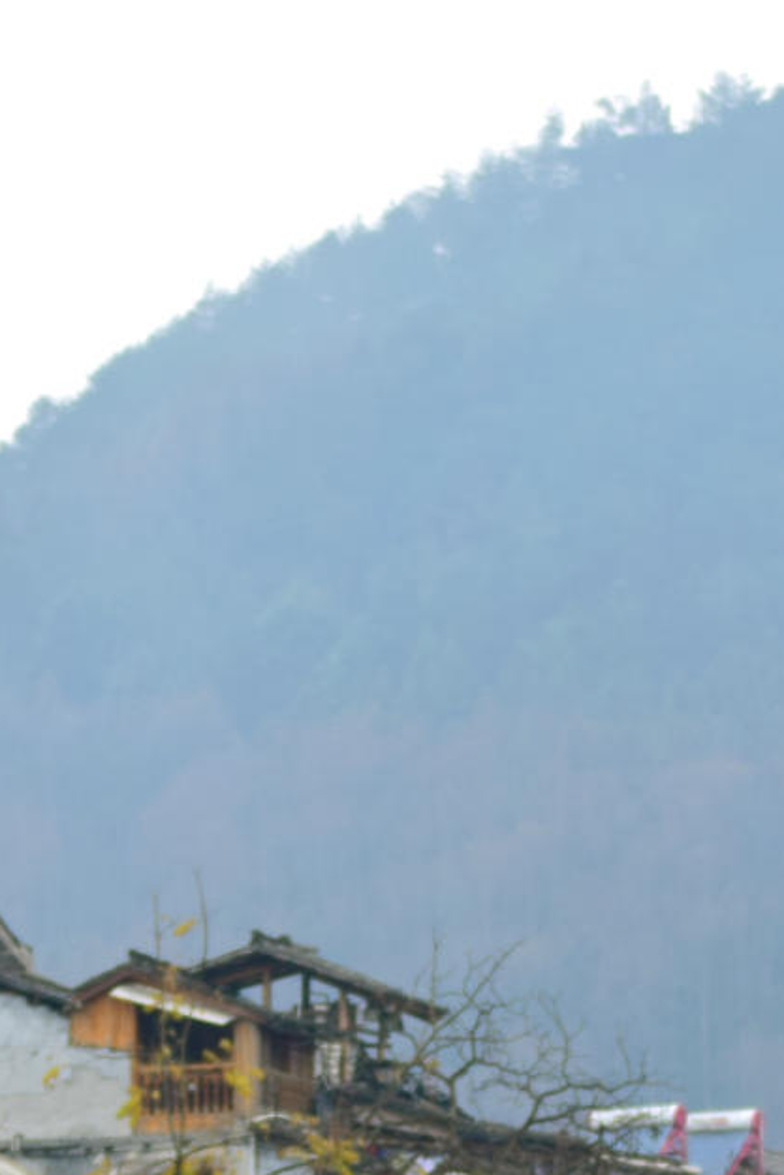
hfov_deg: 5.4
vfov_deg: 8.1
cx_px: 523
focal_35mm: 254
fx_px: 8277
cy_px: 1000
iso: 100
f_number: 4
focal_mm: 55
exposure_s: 1/60
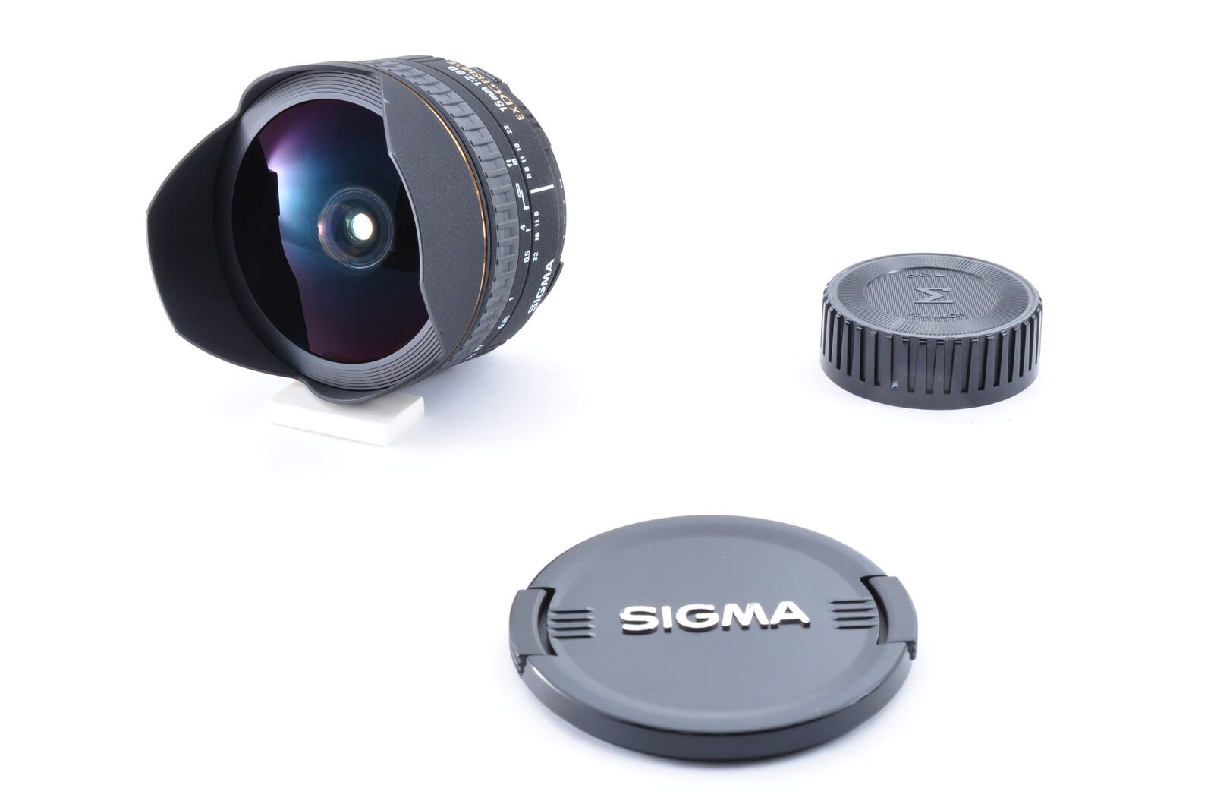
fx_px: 2021
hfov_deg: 33.4
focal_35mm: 60
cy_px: 404
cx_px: 607
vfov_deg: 22.6
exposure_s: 1/200
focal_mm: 40
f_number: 20
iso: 200
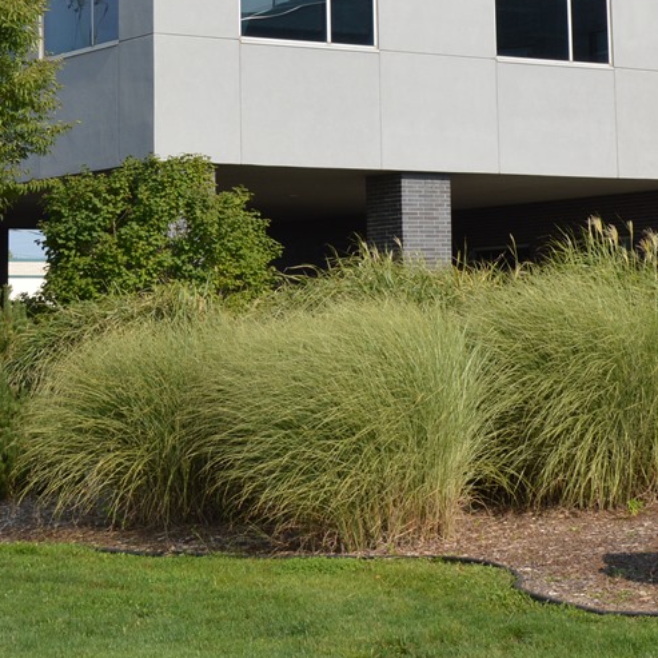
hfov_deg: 17.2
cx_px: 442
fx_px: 2172
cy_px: 8
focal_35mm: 101
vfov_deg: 16.9
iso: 200
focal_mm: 26
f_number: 9
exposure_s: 1/320
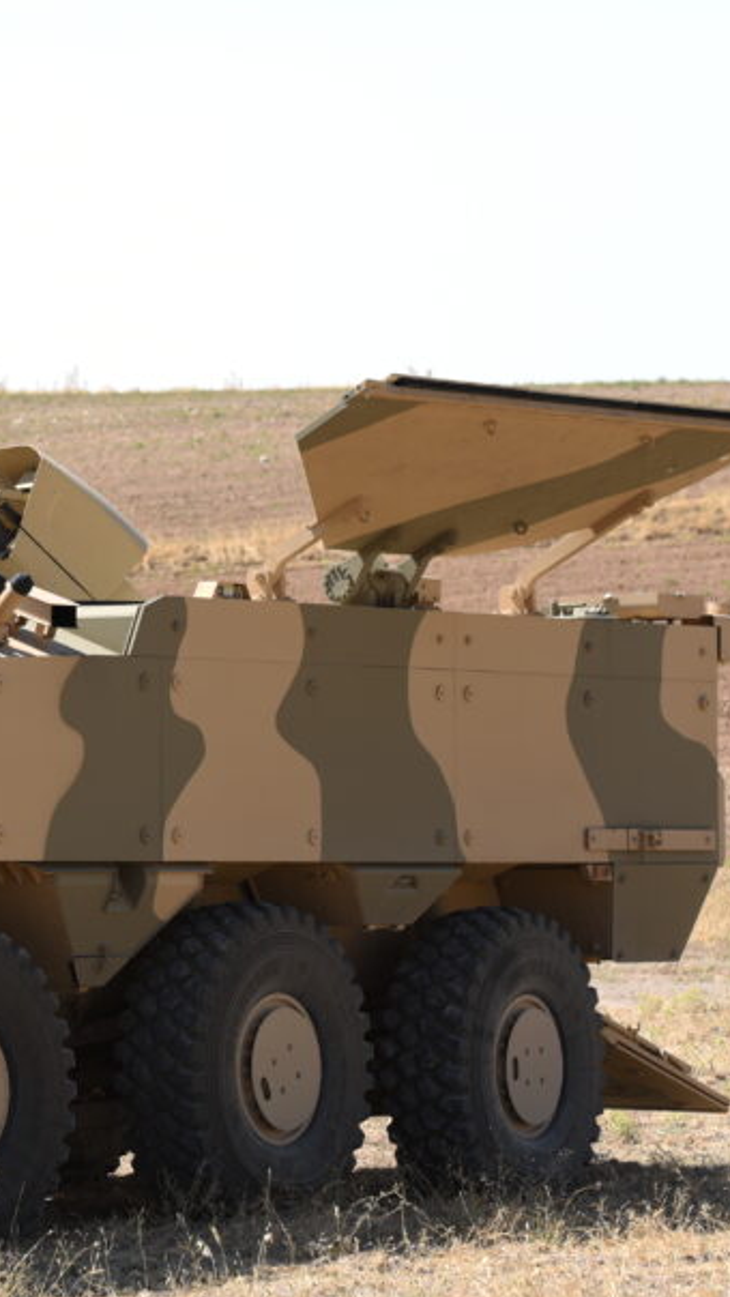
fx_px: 5984
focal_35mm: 174
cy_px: 644
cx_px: -187
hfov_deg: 6.9
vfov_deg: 12.4
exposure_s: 1/200
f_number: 6.3
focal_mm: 98
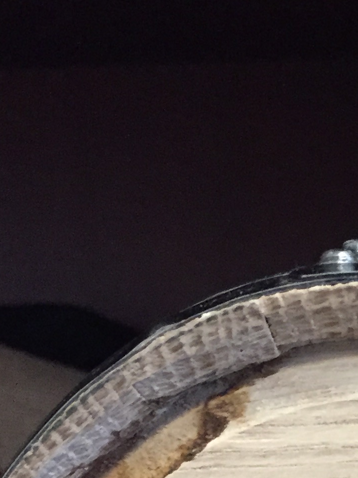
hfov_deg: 14.4
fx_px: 1365
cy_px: 776
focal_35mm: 99
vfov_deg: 17.3
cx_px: 439
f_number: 2.2
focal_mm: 4.15
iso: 250
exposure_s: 1/20
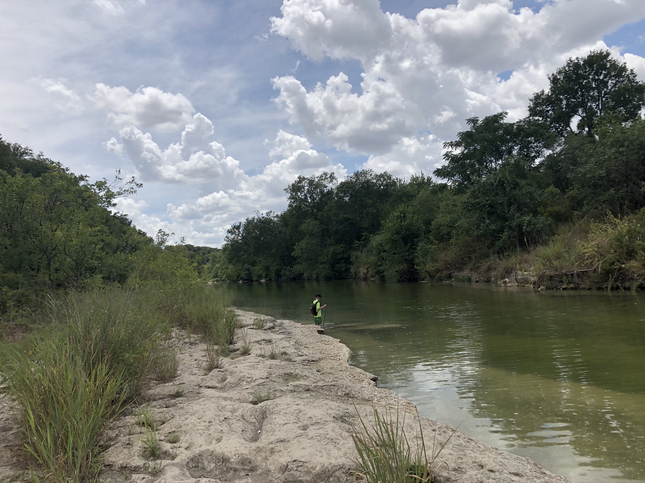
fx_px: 522
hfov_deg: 63.4
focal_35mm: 28
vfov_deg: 49.7
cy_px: 242
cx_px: 322
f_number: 1.8
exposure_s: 1/3205
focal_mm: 3.99
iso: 25
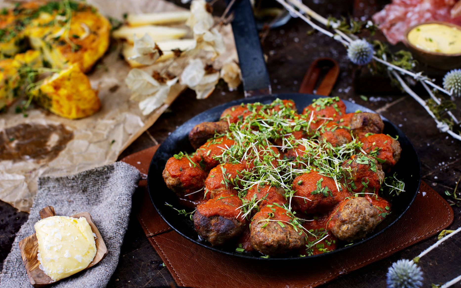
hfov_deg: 38.9
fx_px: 653
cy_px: 140
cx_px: 231
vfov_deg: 24.9
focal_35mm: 52
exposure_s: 1/250
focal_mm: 50
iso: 40
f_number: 5
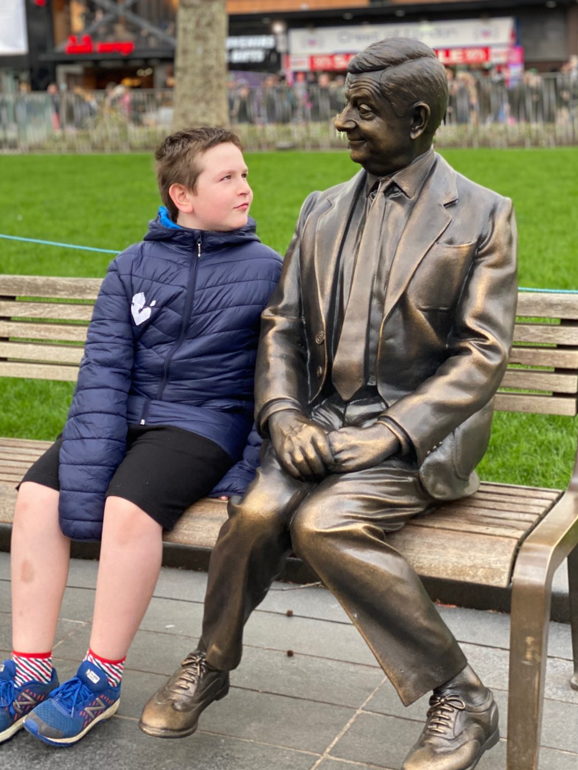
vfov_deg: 32.7
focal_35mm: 59
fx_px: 1314
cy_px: 343
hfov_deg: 24.8
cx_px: 284
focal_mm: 6
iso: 40
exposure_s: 1/122
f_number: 2
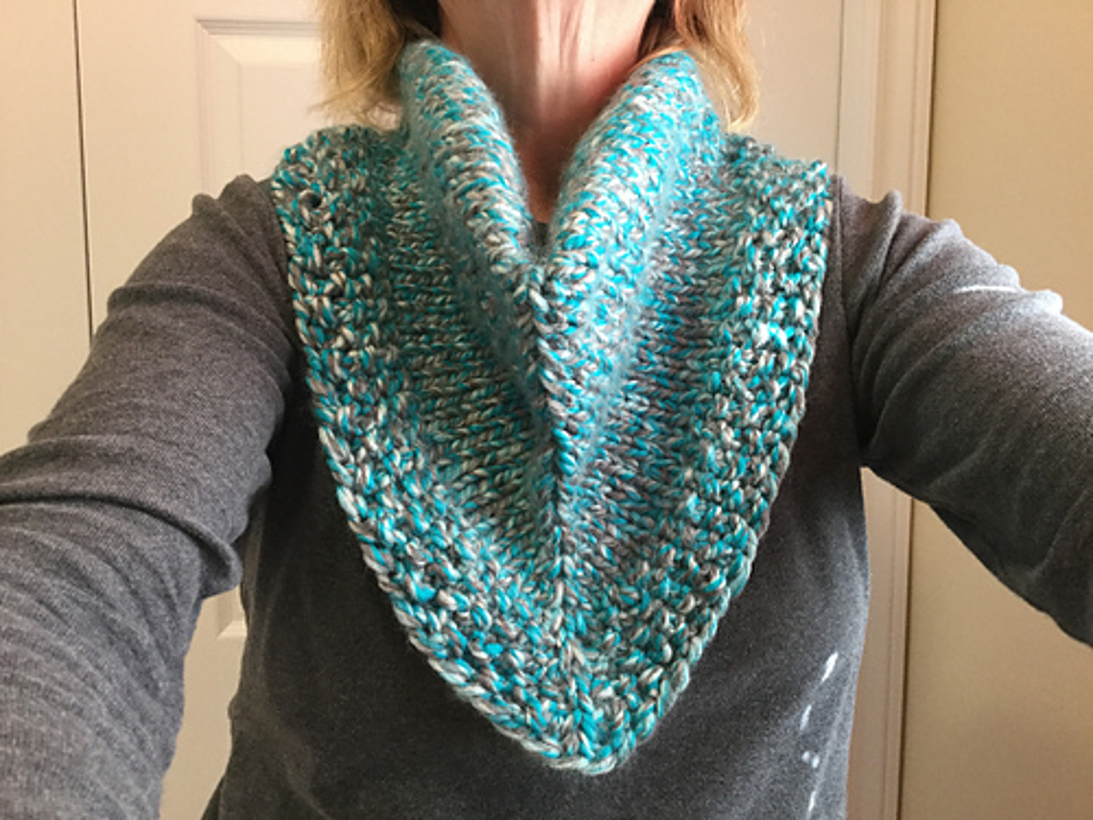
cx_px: 546
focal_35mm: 31
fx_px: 979
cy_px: 410
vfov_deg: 45.4
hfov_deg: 58.4
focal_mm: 3.3
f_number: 2.4
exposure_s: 1/30
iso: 125
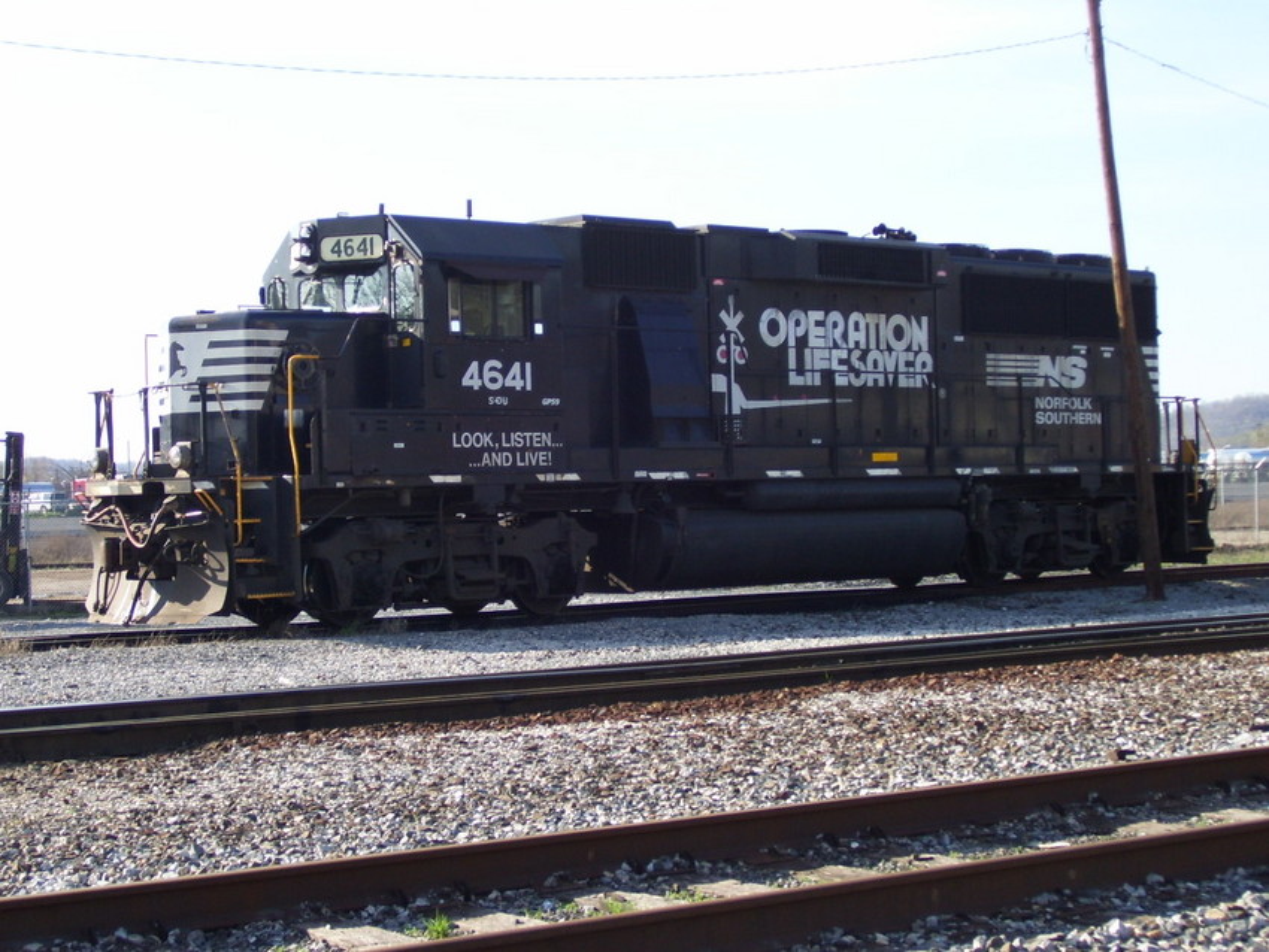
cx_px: 634
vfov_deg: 21.0
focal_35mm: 70
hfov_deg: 27.8
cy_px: 476
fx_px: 2567
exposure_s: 1/350
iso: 80
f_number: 4
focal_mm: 11.6
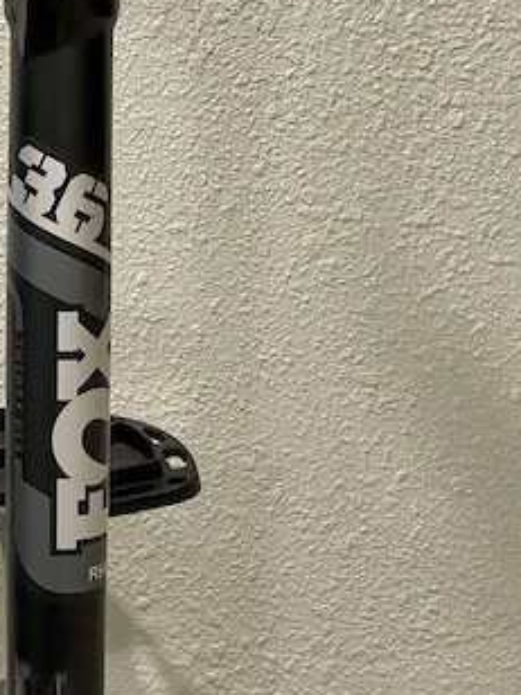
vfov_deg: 14.3
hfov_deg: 10.8
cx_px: -115
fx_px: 2709
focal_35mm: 135
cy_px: -70
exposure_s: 1/60
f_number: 2
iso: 400
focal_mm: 6
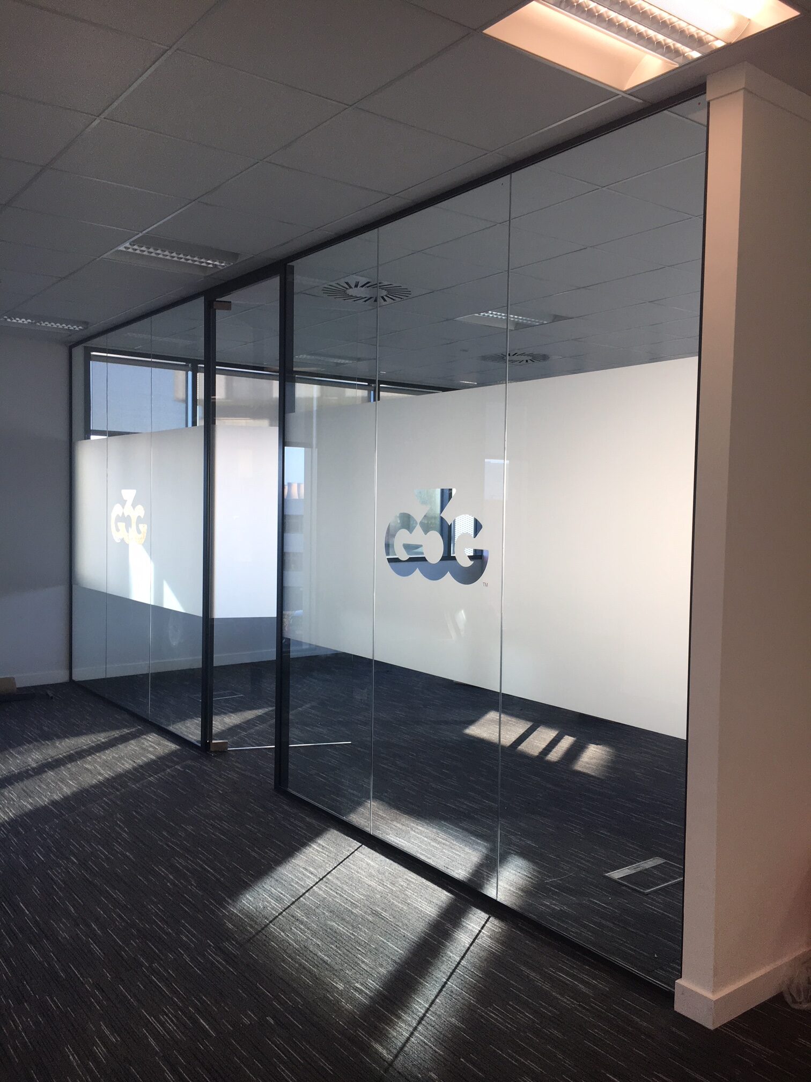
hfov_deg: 48.2
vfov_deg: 61.7
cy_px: 541
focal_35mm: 29
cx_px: 406
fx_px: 906
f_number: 2.2
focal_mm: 4.15
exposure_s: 1/100
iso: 40
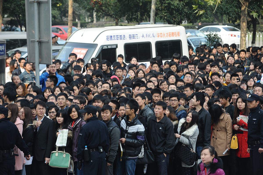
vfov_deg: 9.8
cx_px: 132
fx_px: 1022
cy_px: 88
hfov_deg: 14.7
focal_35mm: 140
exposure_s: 1/800
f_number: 5.6
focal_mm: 140
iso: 500
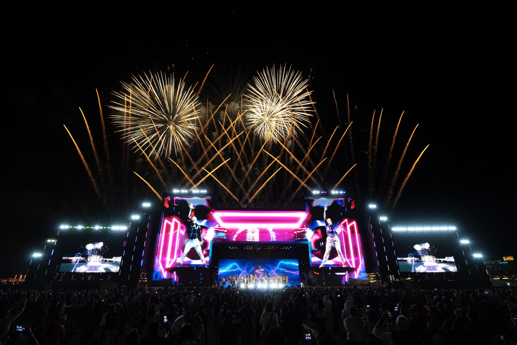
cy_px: 172
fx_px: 258
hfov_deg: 90.0
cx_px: 258
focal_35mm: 18
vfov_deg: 67.4
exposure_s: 1/100
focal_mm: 18
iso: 1600
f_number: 4
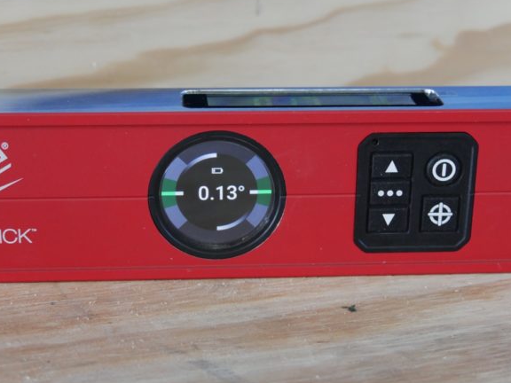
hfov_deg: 26.3
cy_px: 197
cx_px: 253
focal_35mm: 74
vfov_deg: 19.9
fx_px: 1092
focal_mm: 34
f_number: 4.5
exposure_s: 1/80
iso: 2500
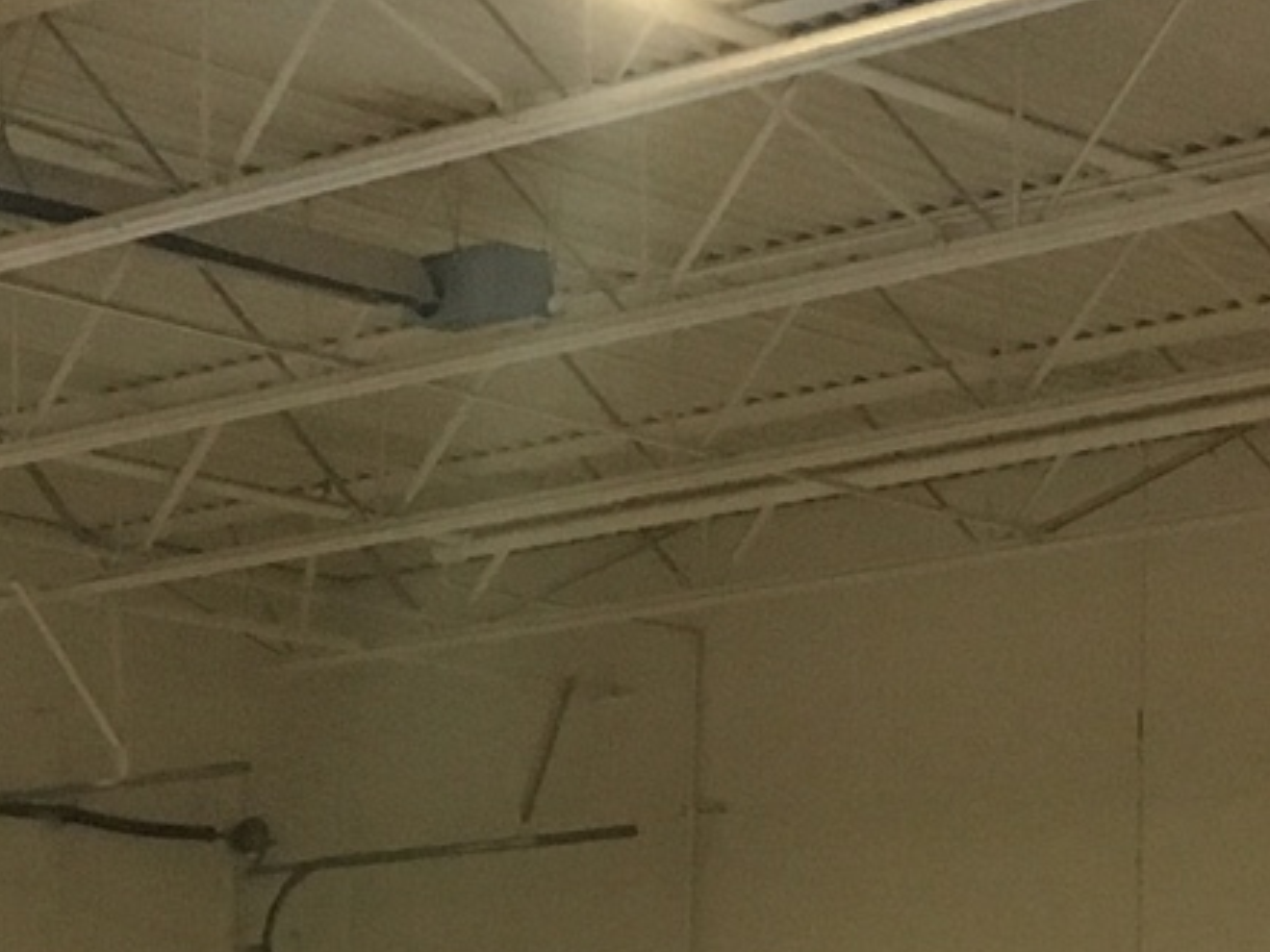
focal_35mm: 133
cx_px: 673
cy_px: 1780
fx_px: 4880
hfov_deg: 14.8
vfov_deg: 10.4
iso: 250
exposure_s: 1/30
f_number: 2.2
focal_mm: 4.15
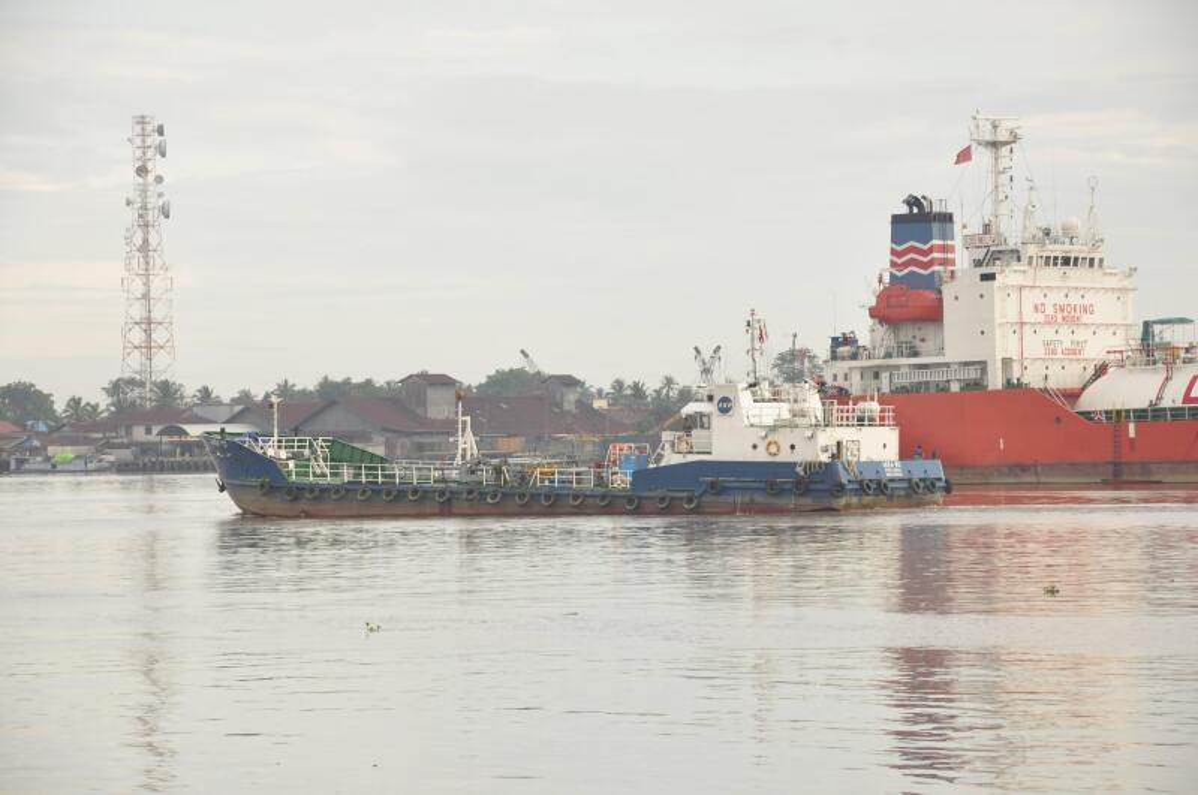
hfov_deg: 13.1
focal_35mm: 158
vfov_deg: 8.7
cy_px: 398
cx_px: 599
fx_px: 5234
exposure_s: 1/160
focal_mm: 105
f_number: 8
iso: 200
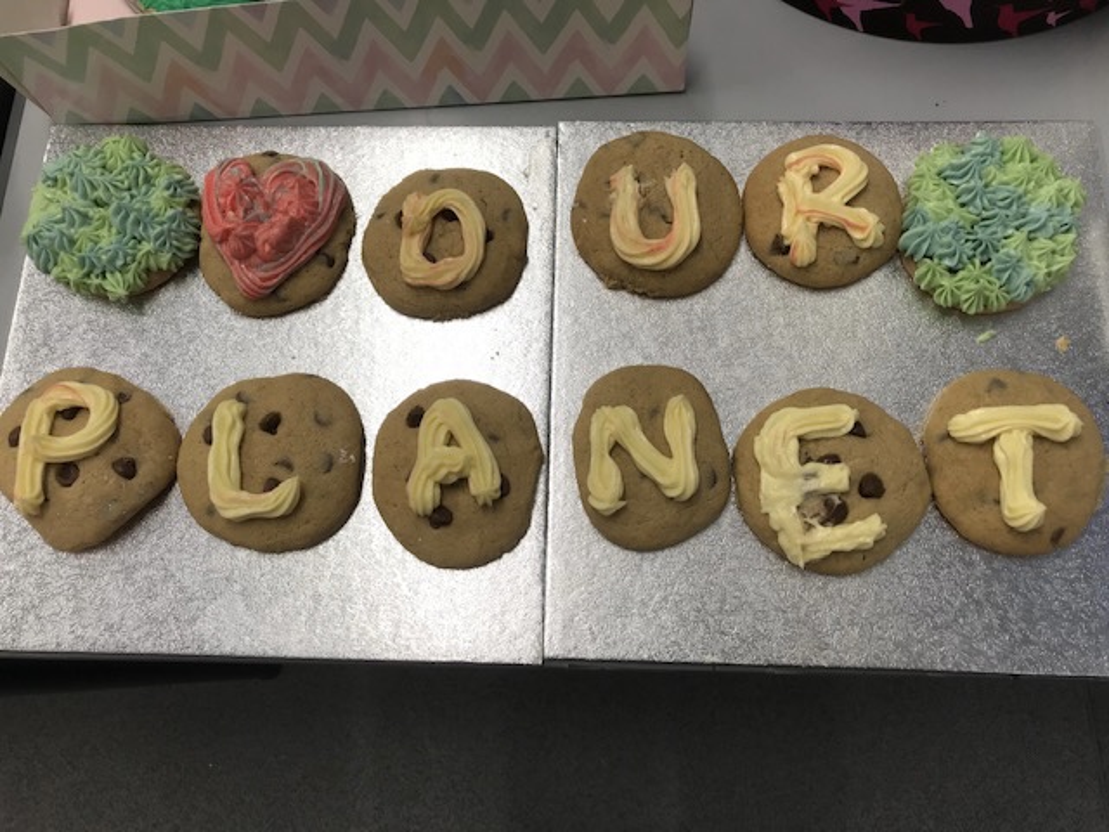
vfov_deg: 49.7
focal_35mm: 28
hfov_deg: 63.4
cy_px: 416
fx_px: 897
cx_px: 554
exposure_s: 1/50
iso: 25
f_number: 1.8
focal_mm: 3.99
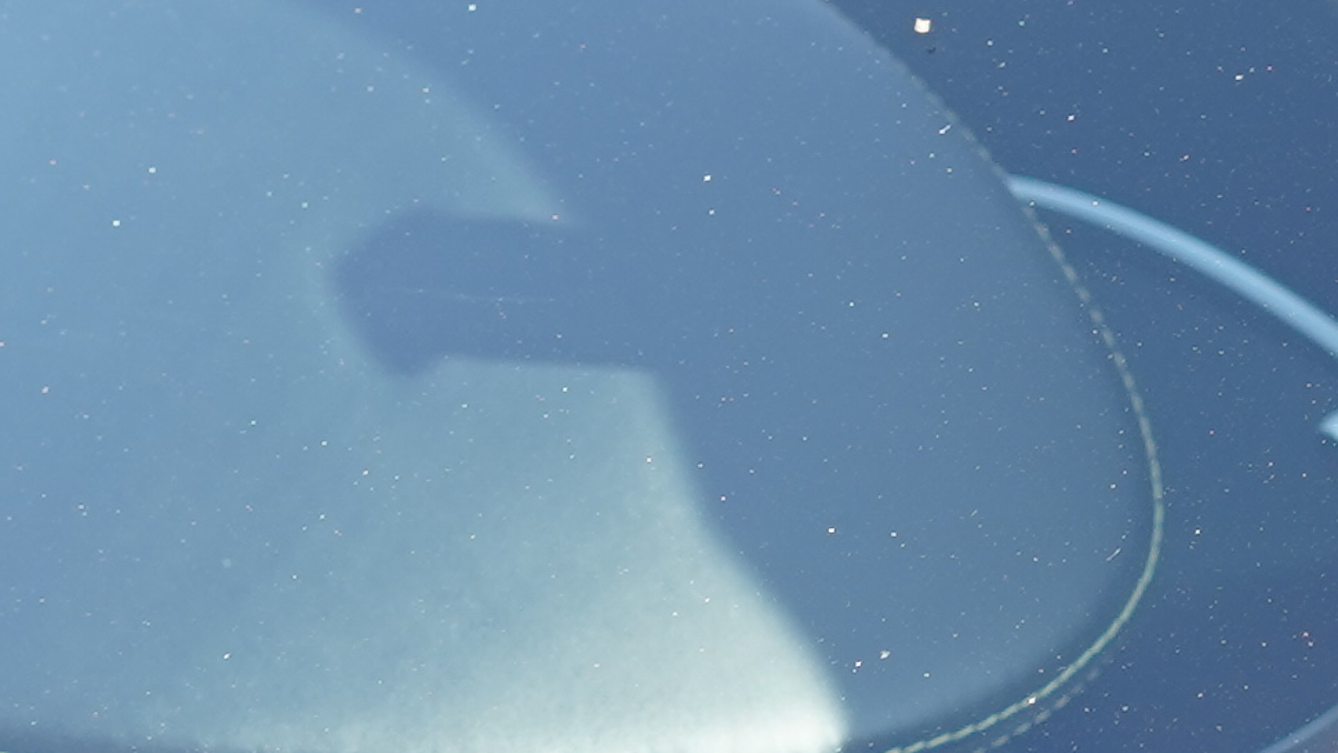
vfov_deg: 3.7
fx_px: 11497
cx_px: 1064
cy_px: 1405
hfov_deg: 6.7
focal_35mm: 324
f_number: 4
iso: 200
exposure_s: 1/160
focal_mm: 50
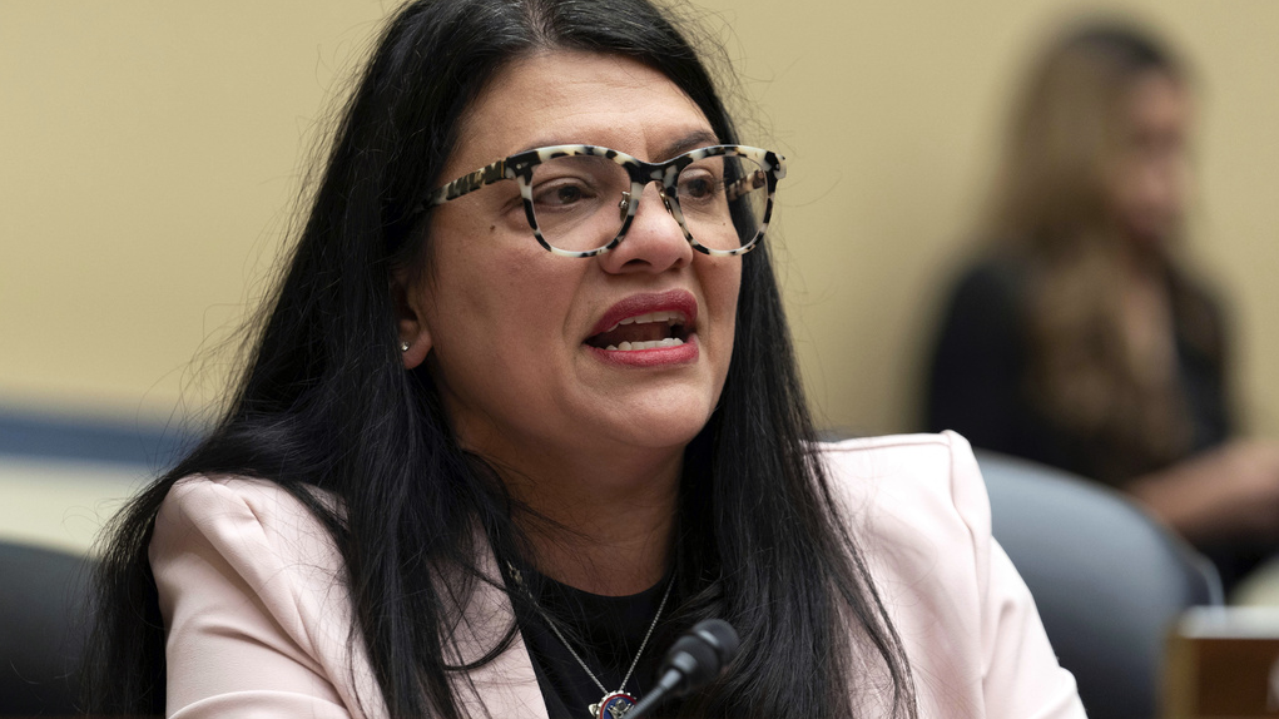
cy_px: 313
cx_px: 640
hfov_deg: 13.0
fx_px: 5629
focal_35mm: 166
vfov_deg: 7.3
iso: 2000
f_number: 3.5
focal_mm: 158
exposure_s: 1/320
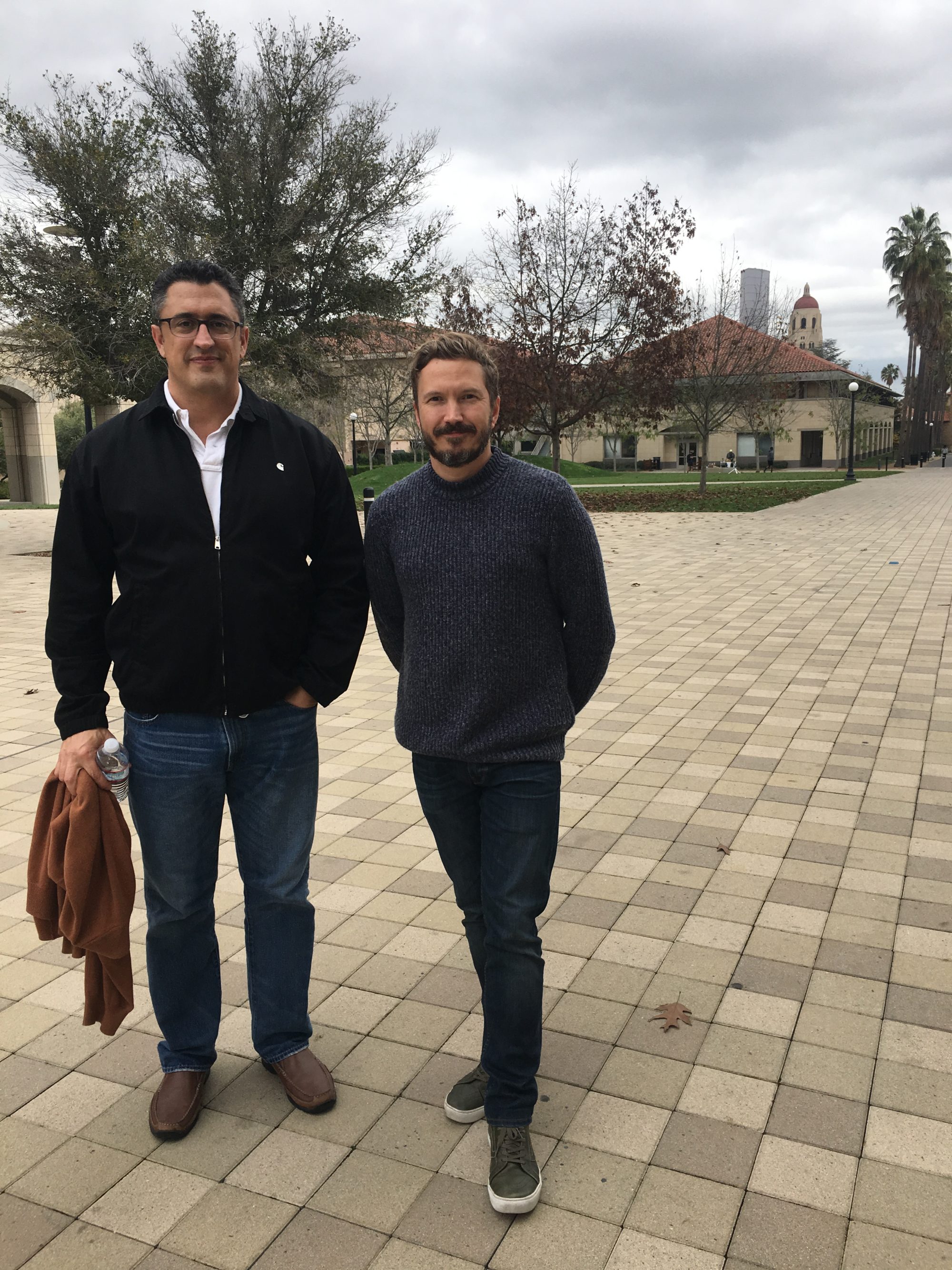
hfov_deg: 48.2
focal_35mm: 29
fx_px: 1063
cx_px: 476
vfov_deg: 61.7
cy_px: 635
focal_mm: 4.15
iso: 25
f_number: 2.2
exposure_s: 1/496
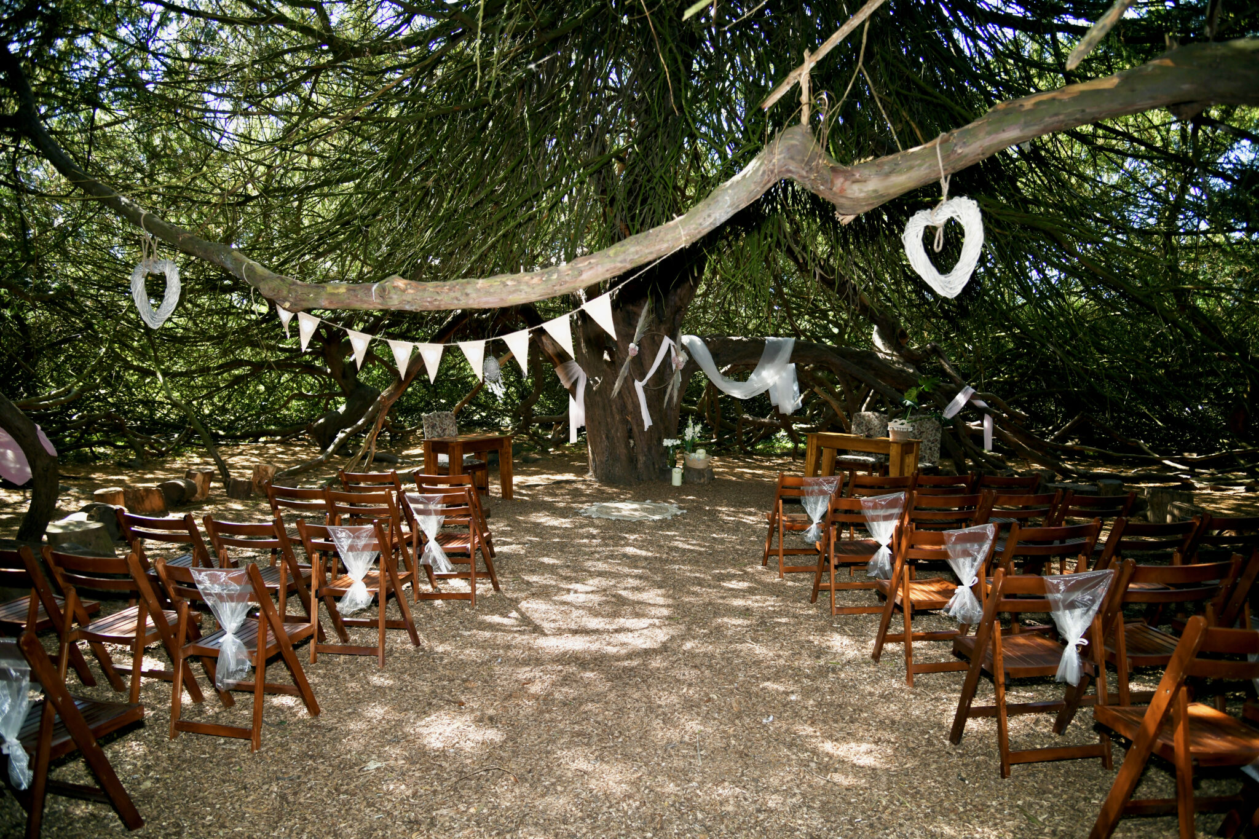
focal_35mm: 24
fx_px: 839
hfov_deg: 73.7
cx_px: 630
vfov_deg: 53.1
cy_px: 420
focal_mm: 24
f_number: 4
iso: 400
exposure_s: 1/250
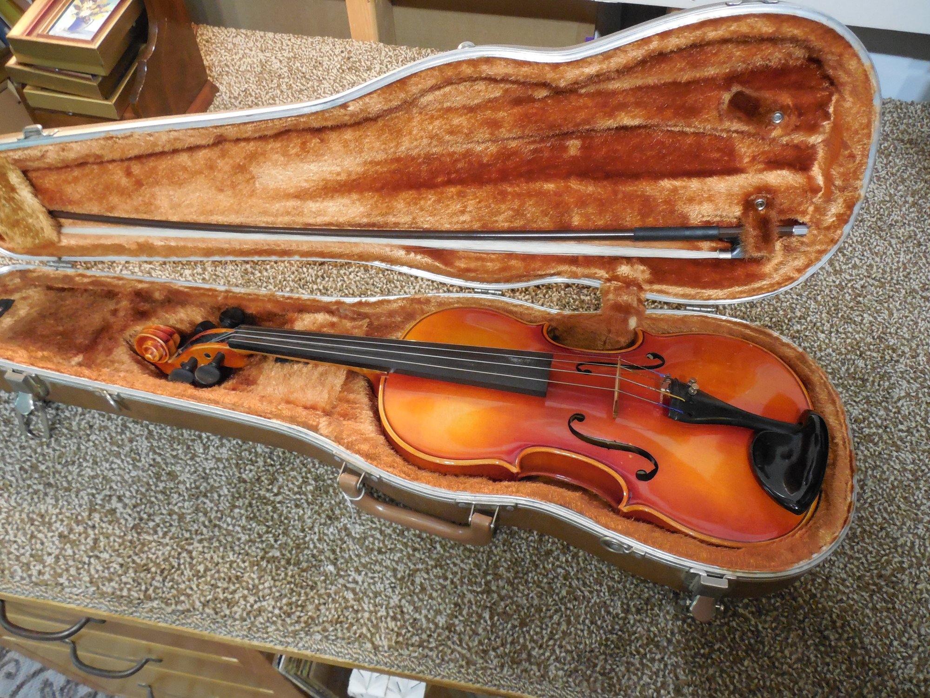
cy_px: 349
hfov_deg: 63.4
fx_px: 752
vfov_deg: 49.7
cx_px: 465
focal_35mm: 28
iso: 800
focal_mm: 5
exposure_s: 1/30
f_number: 3.5
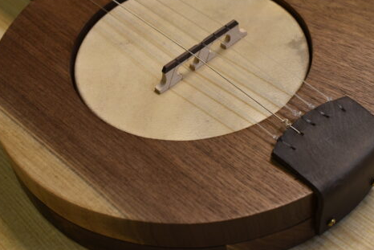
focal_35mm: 57
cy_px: 84
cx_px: 170
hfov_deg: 35.1
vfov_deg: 23.8
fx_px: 590
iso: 400
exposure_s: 1/100
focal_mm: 23
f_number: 5
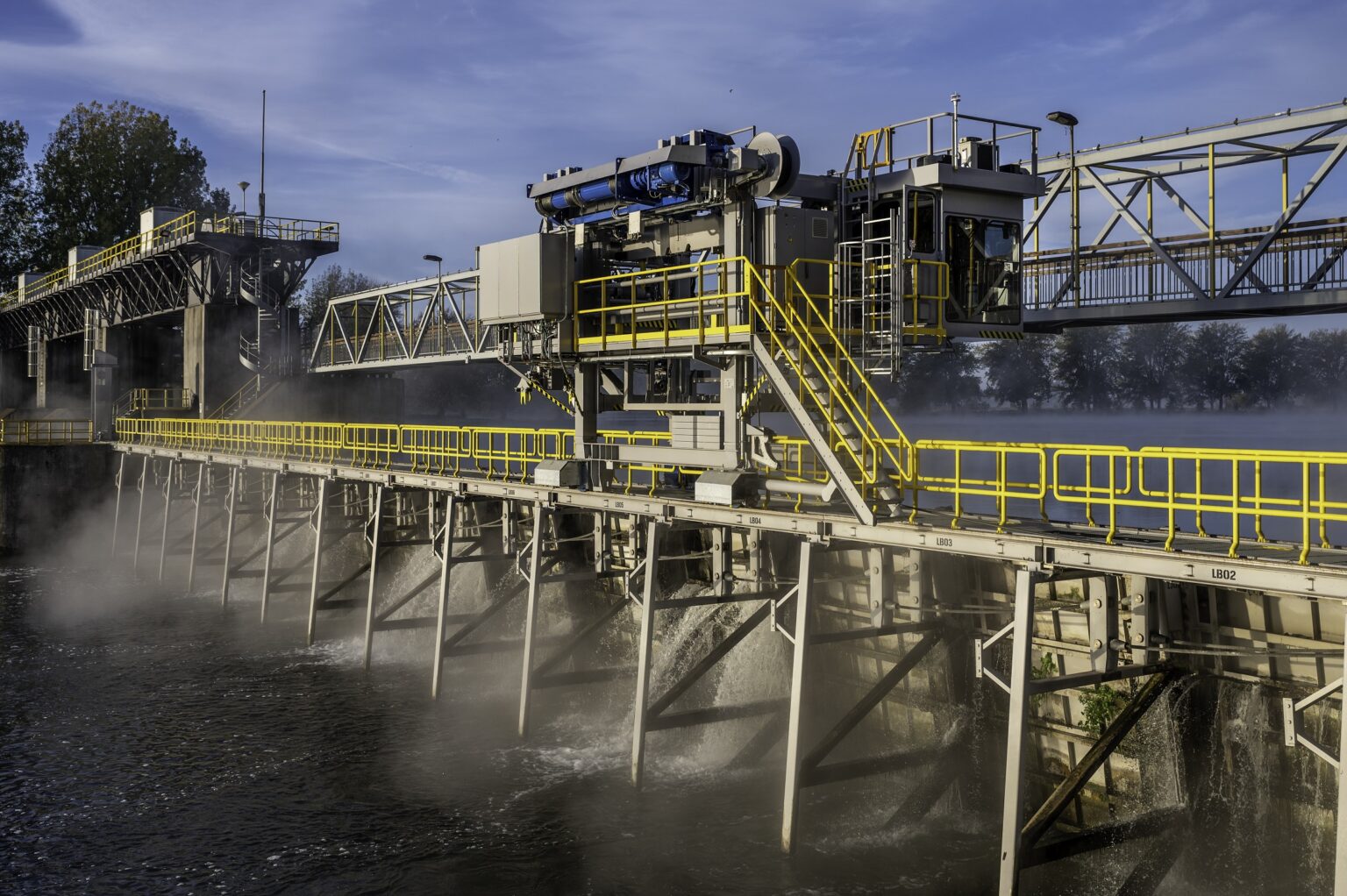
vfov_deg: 37.8
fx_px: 1309
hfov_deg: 54.5
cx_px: 674
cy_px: 448
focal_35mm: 35
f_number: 5
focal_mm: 35
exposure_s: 1/1600
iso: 200
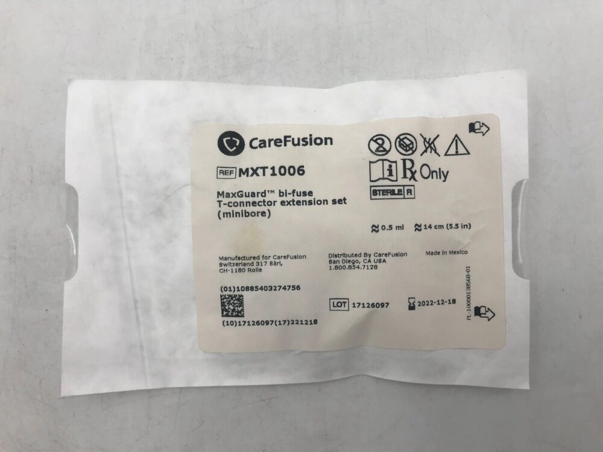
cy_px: 226
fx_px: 488
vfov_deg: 49.7
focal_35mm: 28
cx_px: 302
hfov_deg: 63.4
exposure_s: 1/274
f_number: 1.8
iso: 20
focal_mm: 3.99
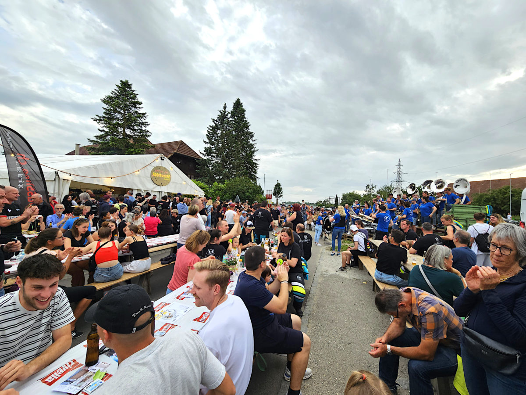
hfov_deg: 106.2
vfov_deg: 89.9
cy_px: 198
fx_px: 198
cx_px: 263
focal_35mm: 13
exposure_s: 1/447
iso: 50
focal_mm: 2.2
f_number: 2.2
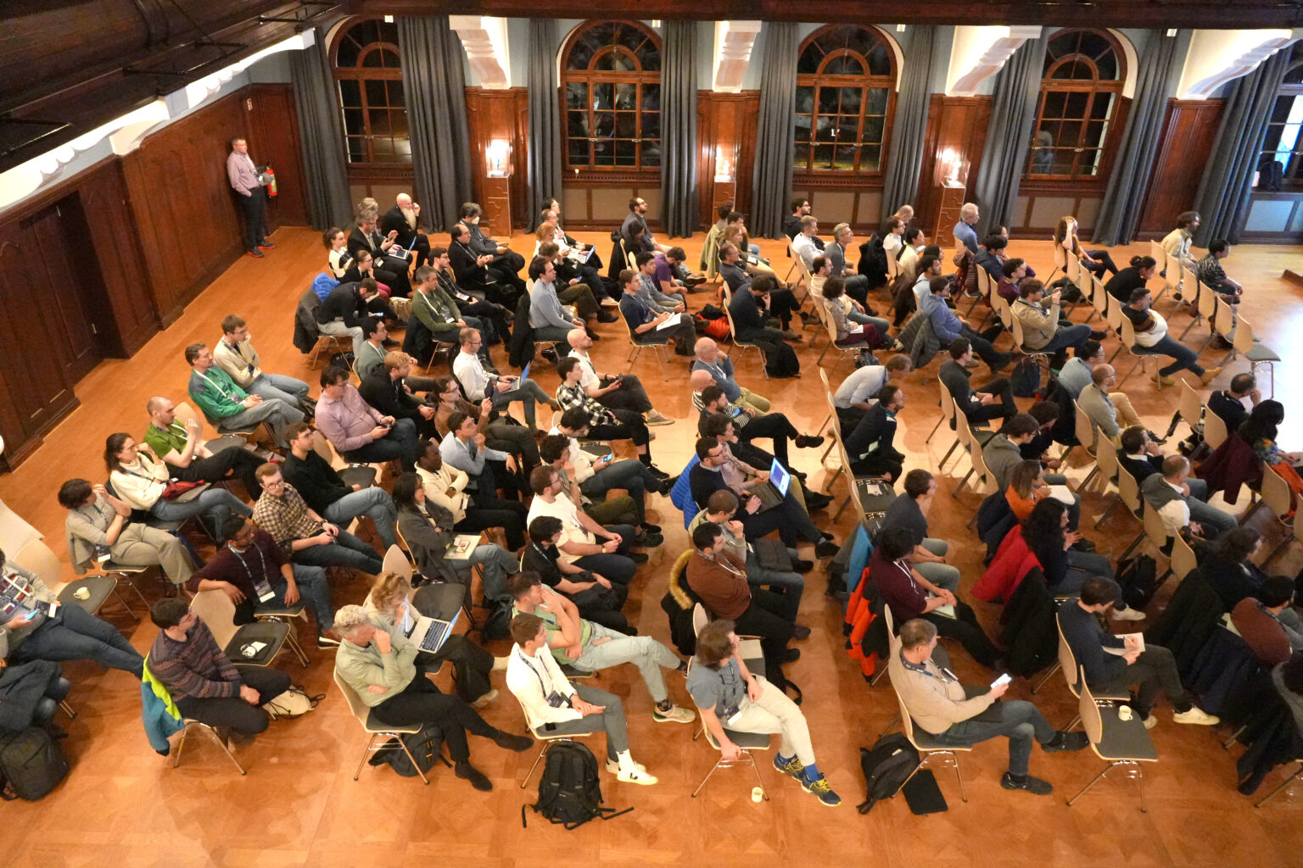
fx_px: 977
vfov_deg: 47.9
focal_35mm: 27
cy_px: 434
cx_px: 652
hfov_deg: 67.4
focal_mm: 18
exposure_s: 1/80
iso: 6400
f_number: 3.5
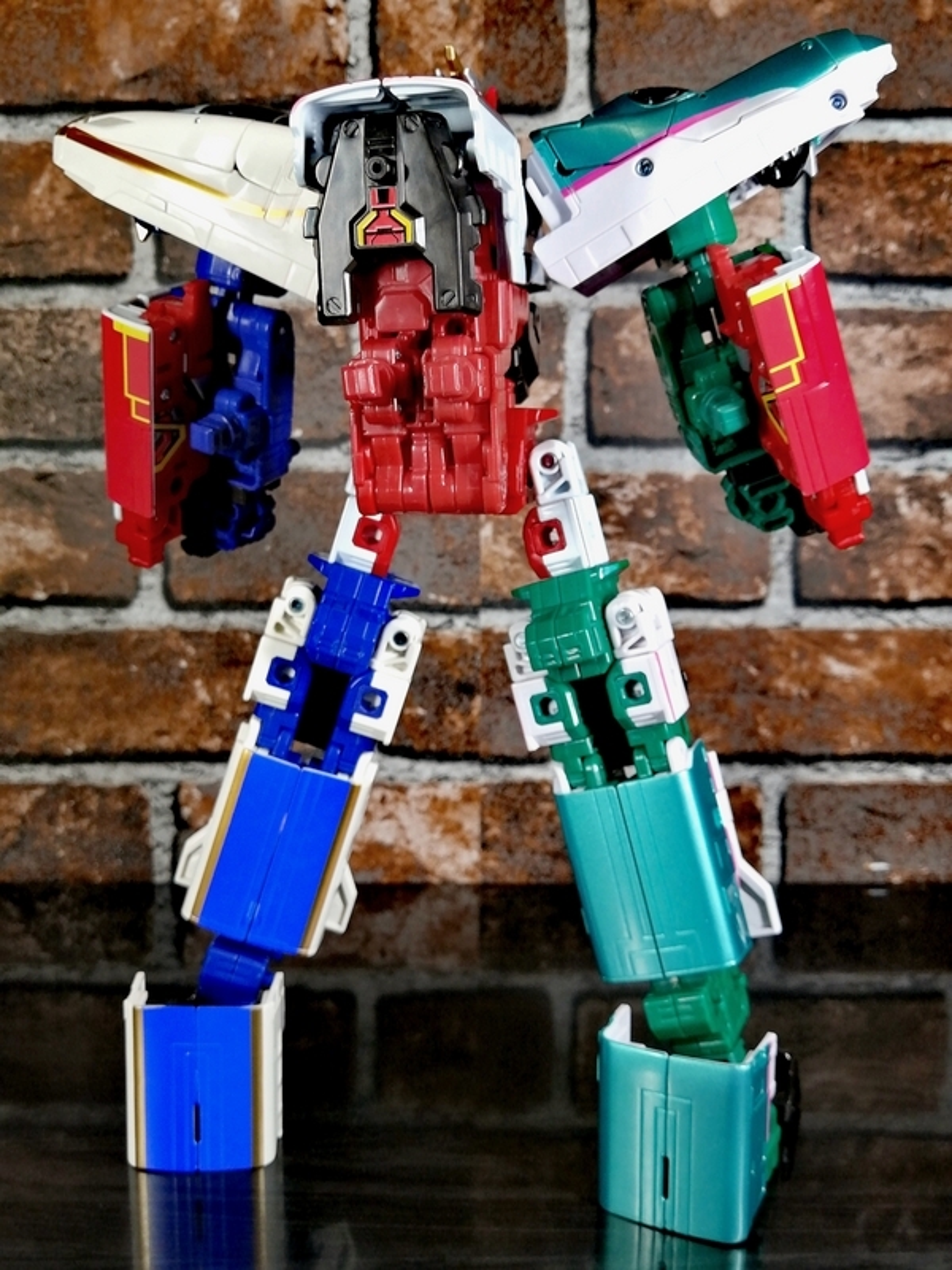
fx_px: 1247
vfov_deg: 54.0
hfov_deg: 41.8
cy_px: 635
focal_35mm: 34
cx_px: 476
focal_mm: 3.62
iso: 64
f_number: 1.8
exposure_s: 1/100
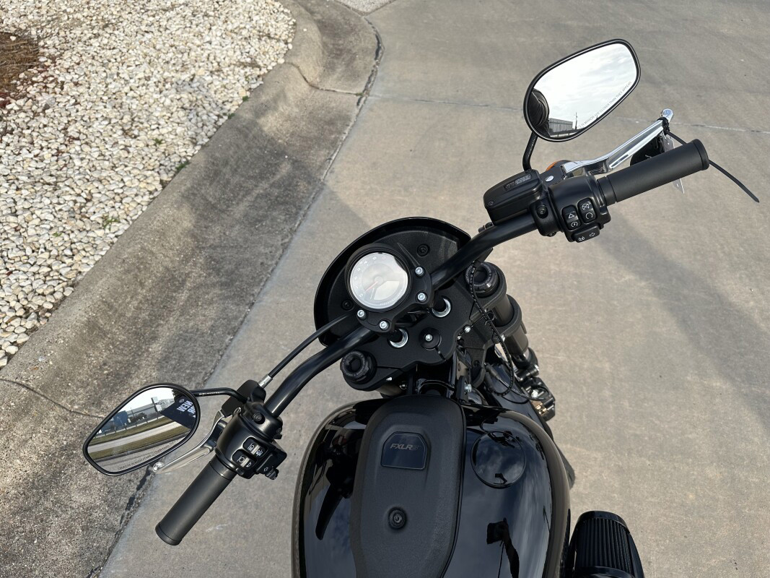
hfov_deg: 71.6
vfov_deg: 56.8
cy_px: 289
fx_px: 534
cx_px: 385
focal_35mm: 24
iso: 80
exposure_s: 1/1949
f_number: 1.78
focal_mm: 6.86
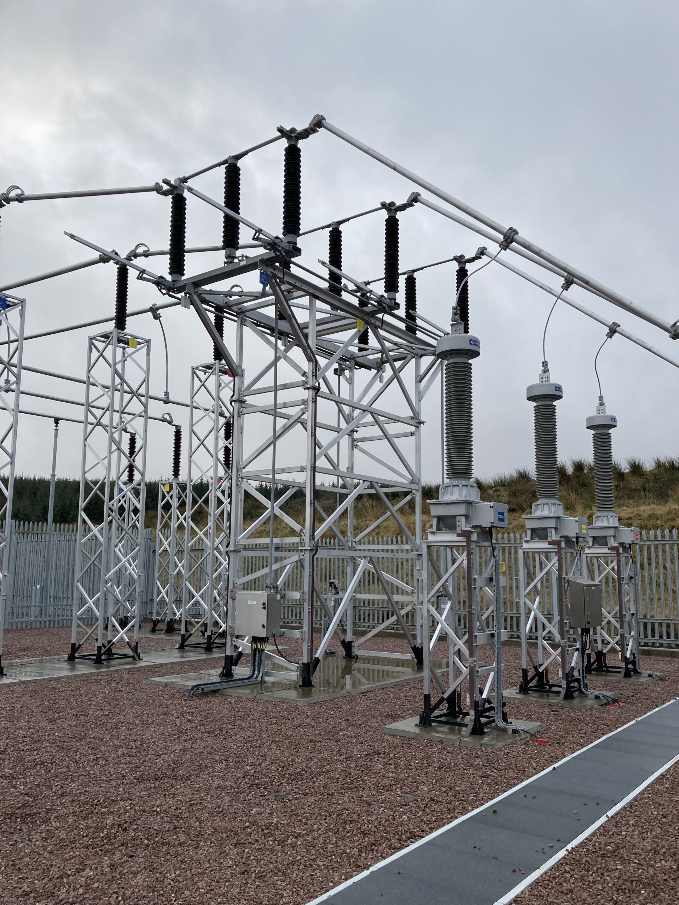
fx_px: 732
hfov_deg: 49.7
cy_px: 452
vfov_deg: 63.4
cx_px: 340
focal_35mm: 28
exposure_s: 1/376
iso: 20
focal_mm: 3.99
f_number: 1.8
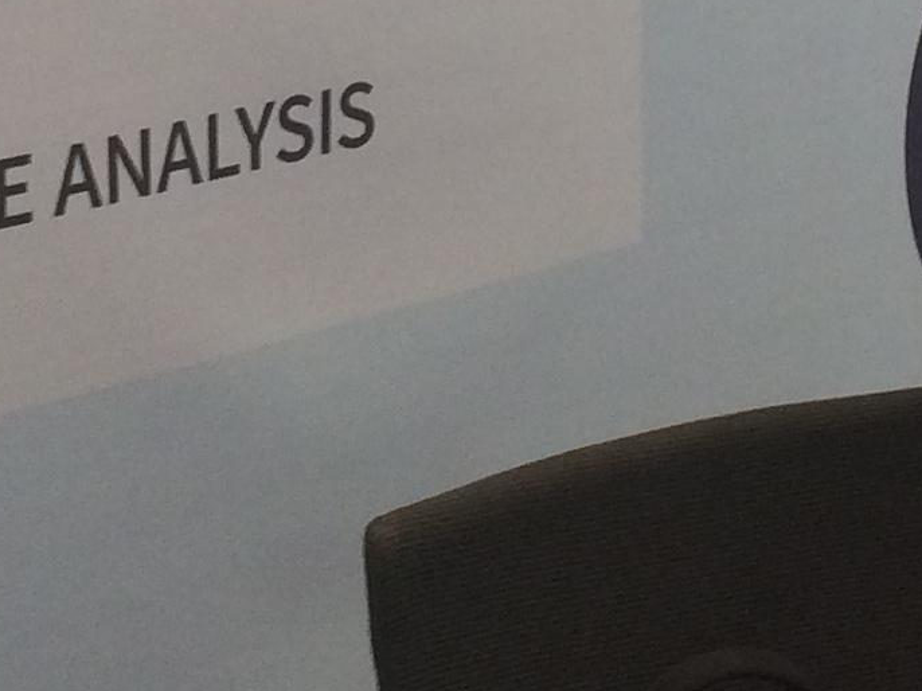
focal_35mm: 138
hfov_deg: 14.3
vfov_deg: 10.1
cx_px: 499
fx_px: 3674
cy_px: -606
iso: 100
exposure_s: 1/33
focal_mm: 4.15
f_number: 2.2
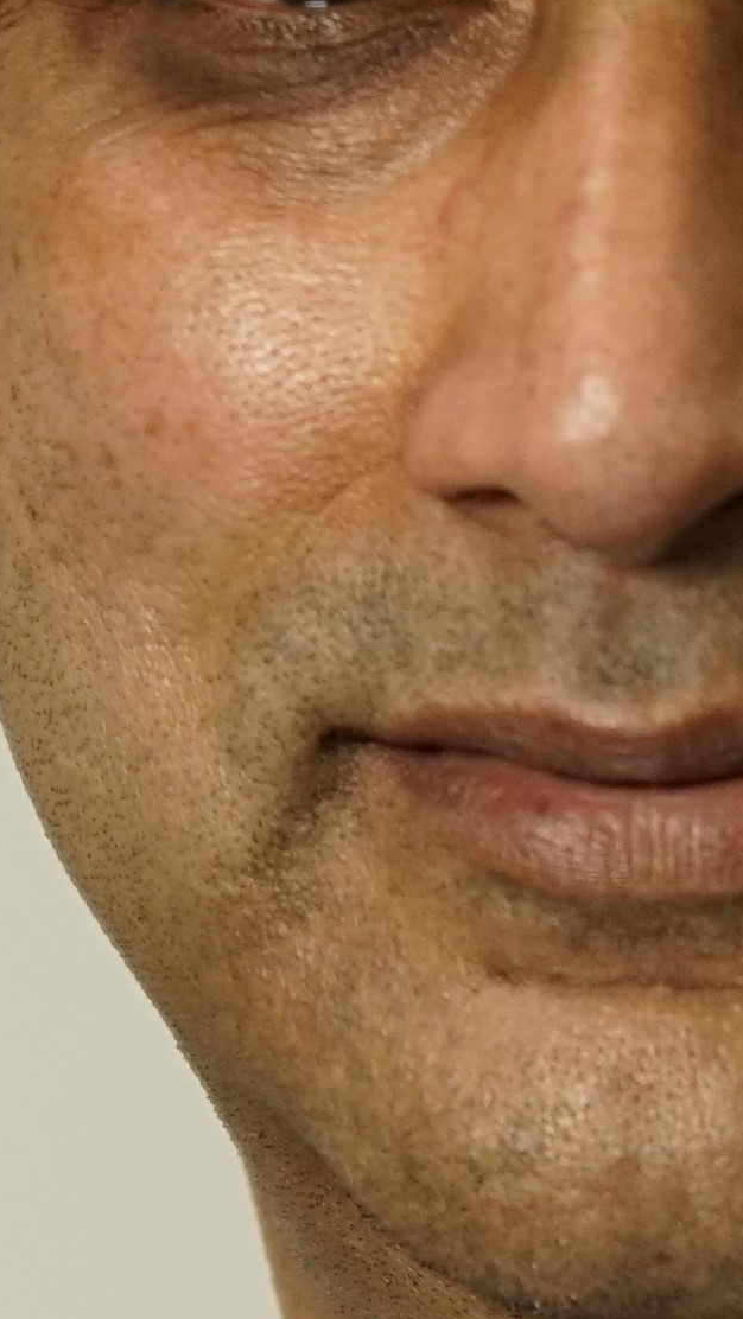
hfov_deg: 2.1
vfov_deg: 3.7
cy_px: 988
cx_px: 806
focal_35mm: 585
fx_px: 20477
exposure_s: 1/200
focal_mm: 135
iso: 1000
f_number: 2.8
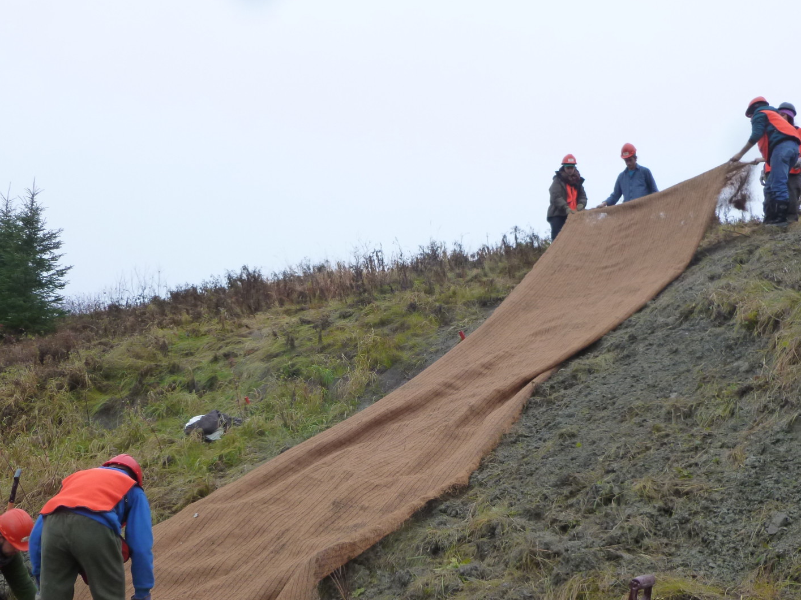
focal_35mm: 38
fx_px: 879
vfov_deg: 37.3
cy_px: 404
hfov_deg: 49.0
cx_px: 413
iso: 160
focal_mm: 5
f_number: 3.3
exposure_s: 1/80
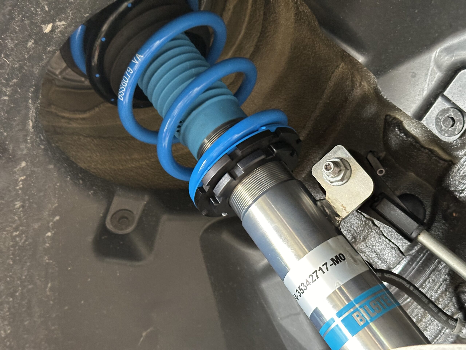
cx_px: 233
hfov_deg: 39.7
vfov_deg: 30.3
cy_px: 175
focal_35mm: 48
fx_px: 646
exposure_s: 1/40
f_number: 1.78
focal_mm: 6.86
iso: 400
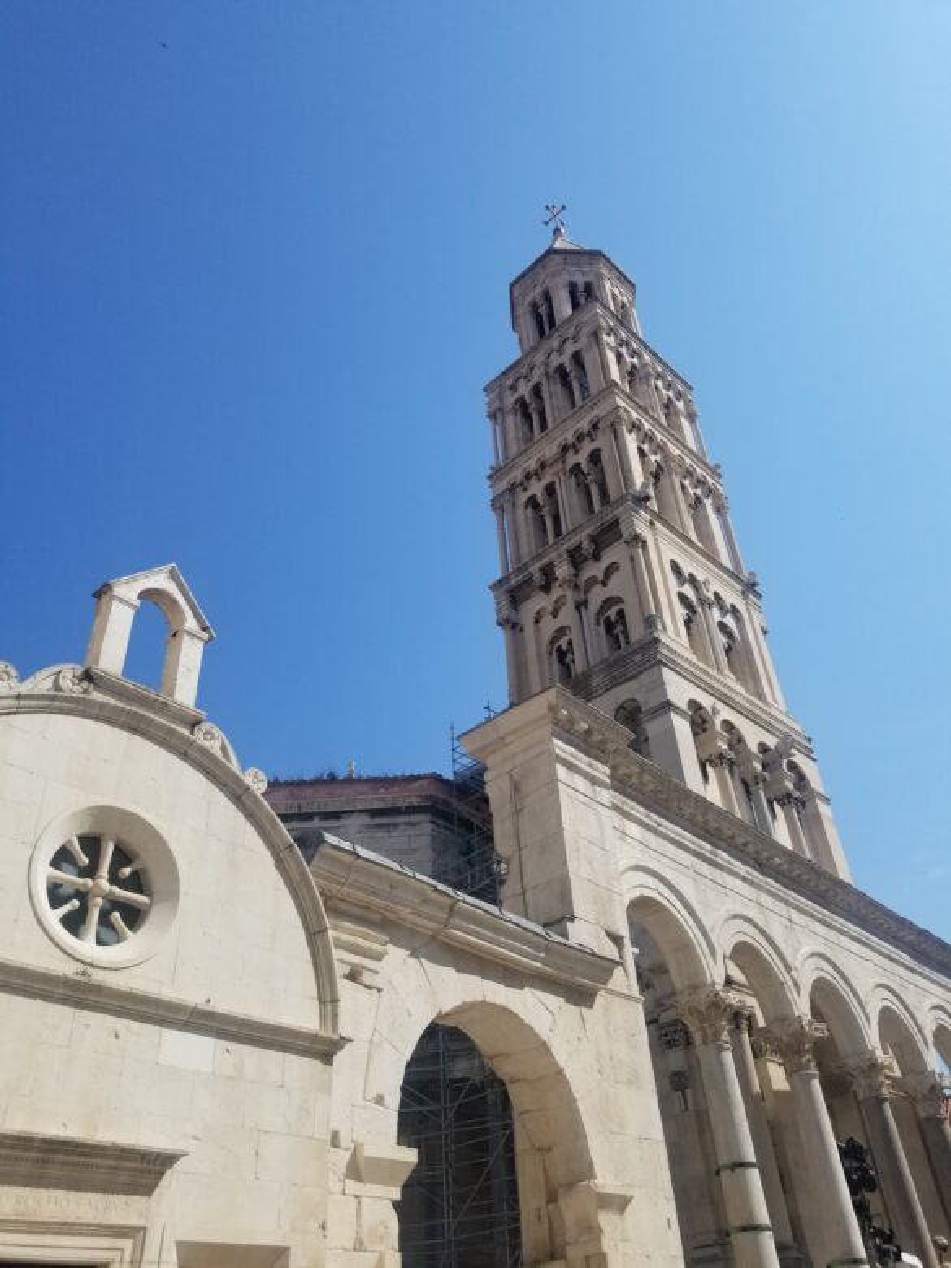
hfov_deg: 53.1
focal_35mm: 26
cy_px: 634
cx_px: 476
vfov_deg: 67.3
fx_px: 952
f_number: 1.7
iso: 50
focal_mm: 4.25
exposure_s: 1/3512
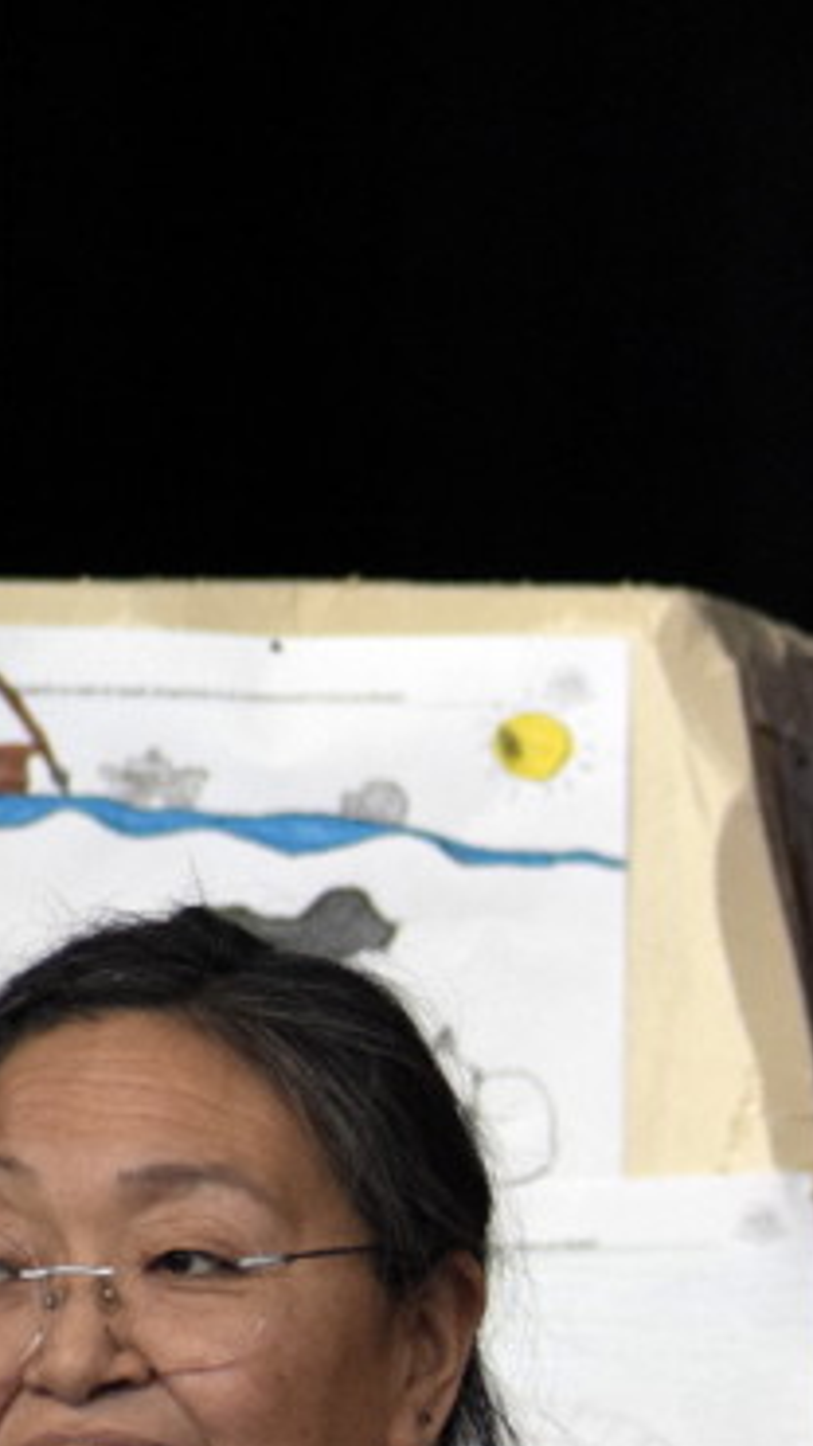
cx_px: 2111
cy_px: 1407
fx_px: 38689
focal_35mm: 1009
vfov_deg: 2.1
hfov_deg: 1.2
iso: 800
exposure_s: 1/500
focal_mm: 165
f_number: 5
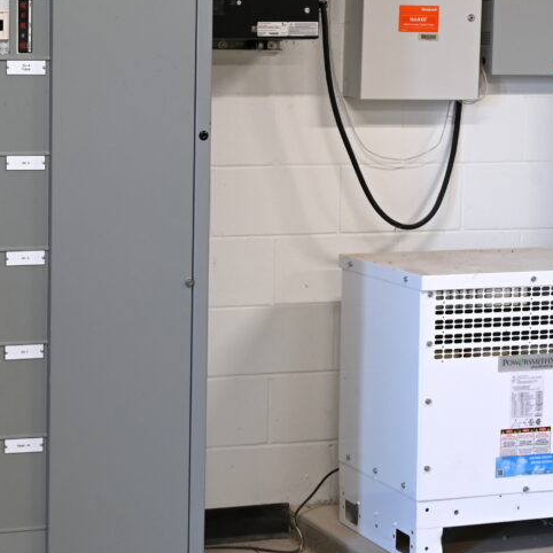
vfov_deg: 18.8
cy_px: 150
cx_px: 15
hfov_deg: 18.4
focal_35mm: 92
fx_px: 1663
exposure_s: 1/8
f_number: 9
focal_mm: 34
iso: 250
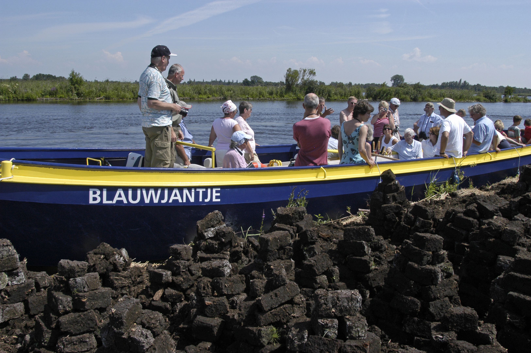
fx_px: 442
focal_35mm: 30
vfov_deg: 43.5
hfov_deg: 62.0
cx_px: 266
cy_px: 176
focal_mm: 20
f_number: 10
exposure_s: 1/350
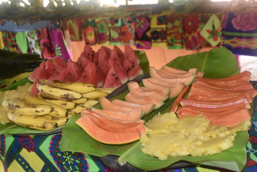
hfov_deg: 46.4
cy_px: 86
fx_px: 300
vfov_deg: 31.9
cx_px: 128
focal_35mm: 42
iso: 2800
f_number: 4
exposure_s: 1/60
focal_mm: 28
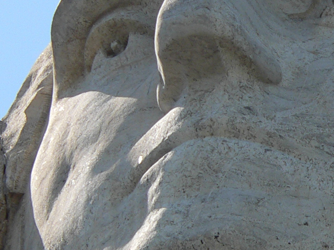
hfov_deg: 2.8
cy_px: 138
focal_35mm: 710
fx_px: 6851
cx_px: 295
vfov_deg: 2.1
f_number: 4
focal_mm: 35.3
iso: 80
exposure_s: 1/400
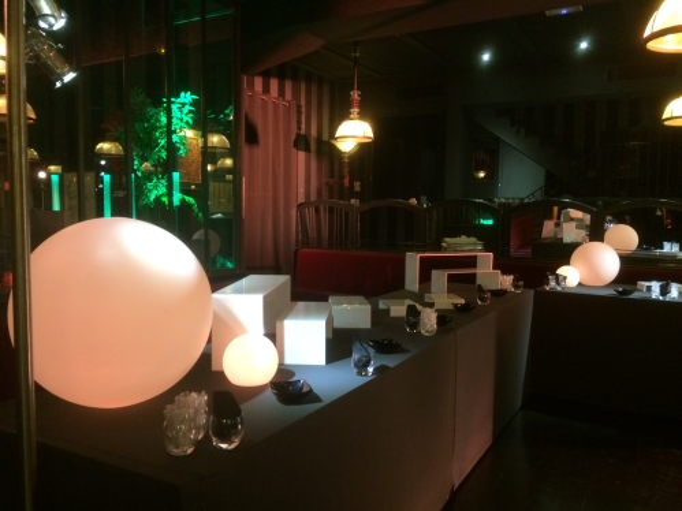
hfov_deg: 61.7
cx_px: 341
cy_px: 256
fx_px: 571
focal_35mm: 29
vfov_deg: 48.2
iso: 320
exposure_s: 1/20
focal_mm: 4.15
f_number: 2.2
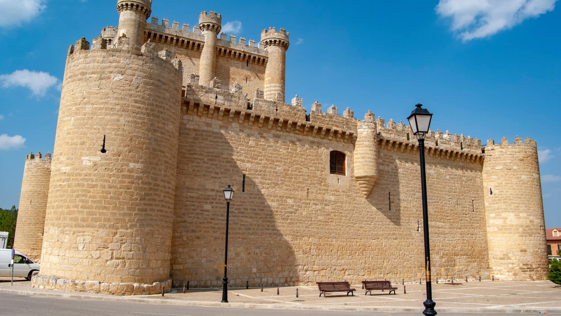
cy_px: 132
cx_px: 279
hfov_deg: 66.1
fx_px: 431
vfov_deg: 40.1
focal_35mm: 29
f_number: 9
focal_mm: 18
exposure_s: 1/250
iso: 100
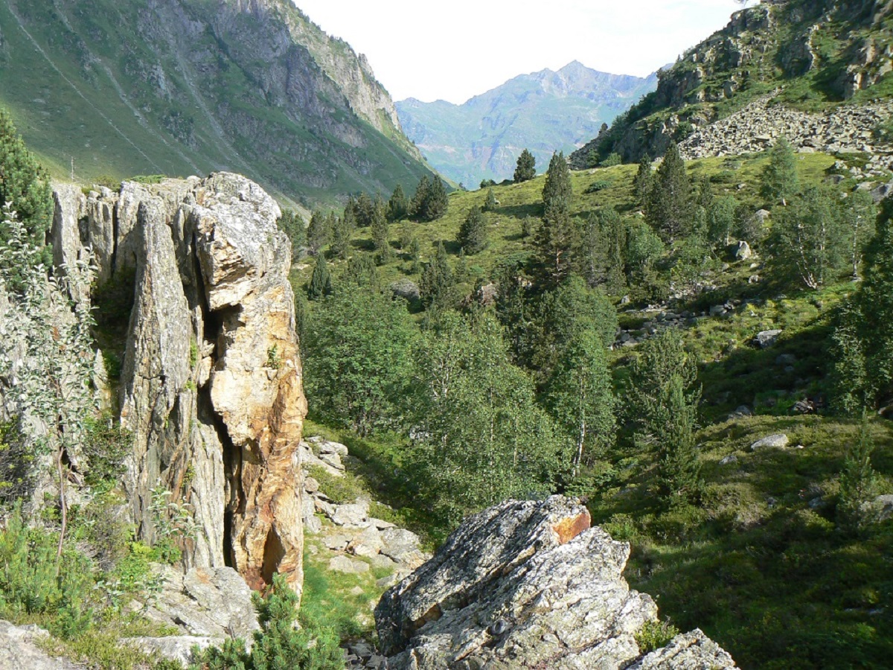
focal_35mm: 36
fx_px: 929
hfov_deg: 51.4
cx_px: 446
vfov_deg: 39.7
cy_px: 335
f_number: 5.6
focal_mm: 6
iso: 100
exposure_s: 1/400
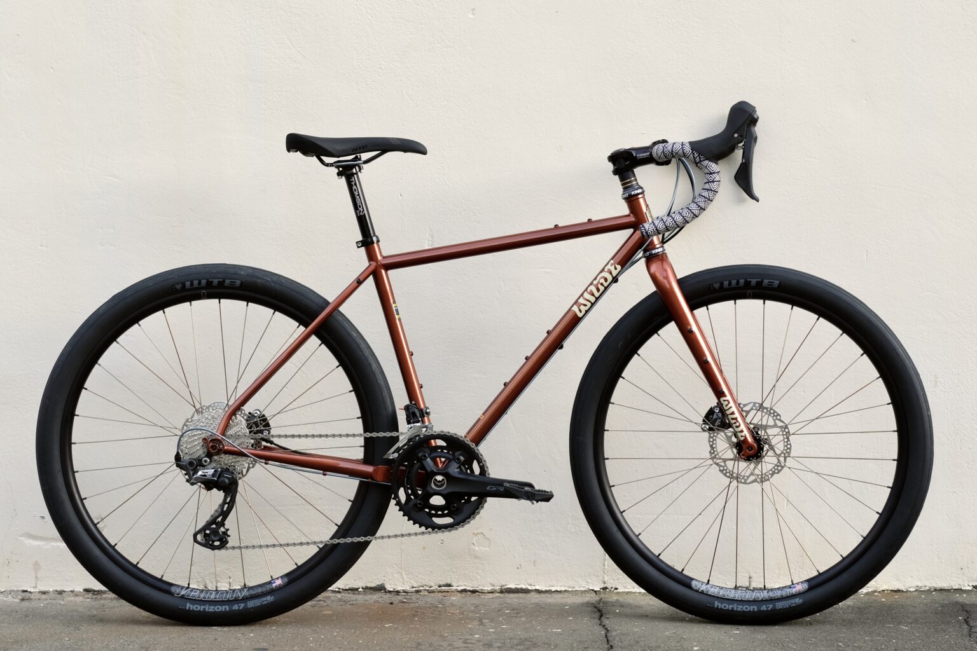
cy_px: 326
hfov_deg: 24.2
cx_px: 488
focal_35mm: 84
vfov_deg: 16.3
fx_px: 2279
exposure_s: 1/500
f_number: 2.8
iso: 400
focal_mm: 56
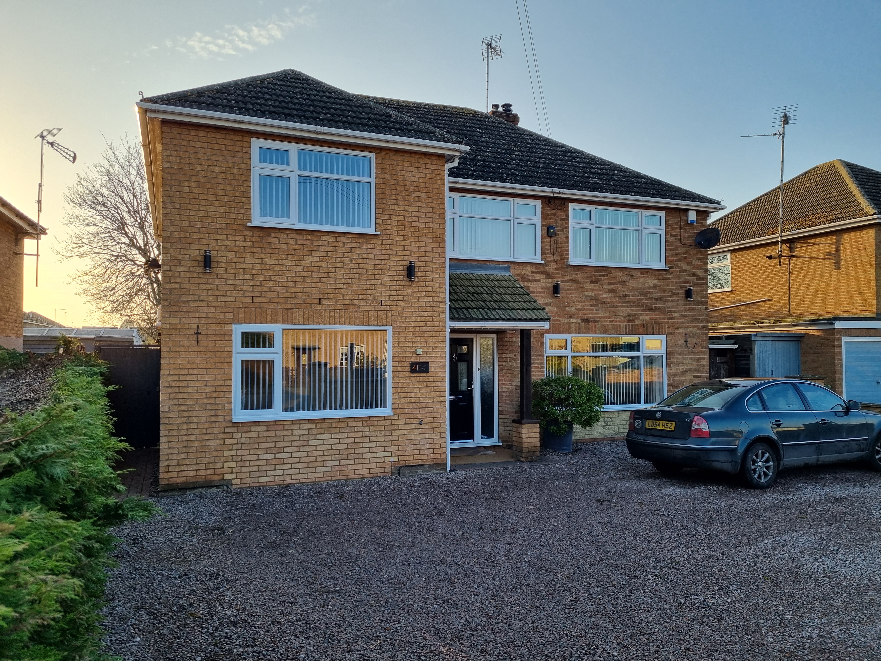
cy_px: 330
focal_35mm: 26
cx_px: 440
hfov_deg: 67.3
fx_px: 662
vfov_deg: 53.1
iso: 50
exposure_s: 1/1172
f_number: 1.8
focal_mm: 5.4
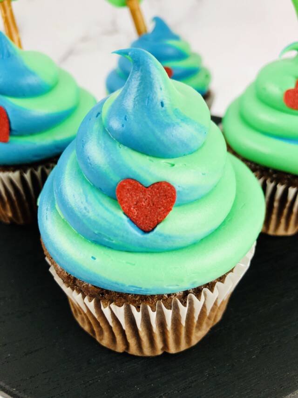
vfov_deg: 63.4
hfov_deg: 49.8
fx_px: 321
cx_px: 149
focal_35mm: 28
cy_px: 199
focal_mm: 3.99
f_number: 1.8
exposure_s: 1/120
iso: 40
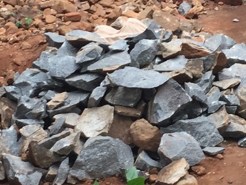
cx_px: 192
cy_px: 46
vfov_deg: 10.7
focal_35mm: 139
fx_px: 988
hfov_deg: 14.1
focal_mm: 4.15
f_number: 2.2
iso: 32
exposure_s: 1/335
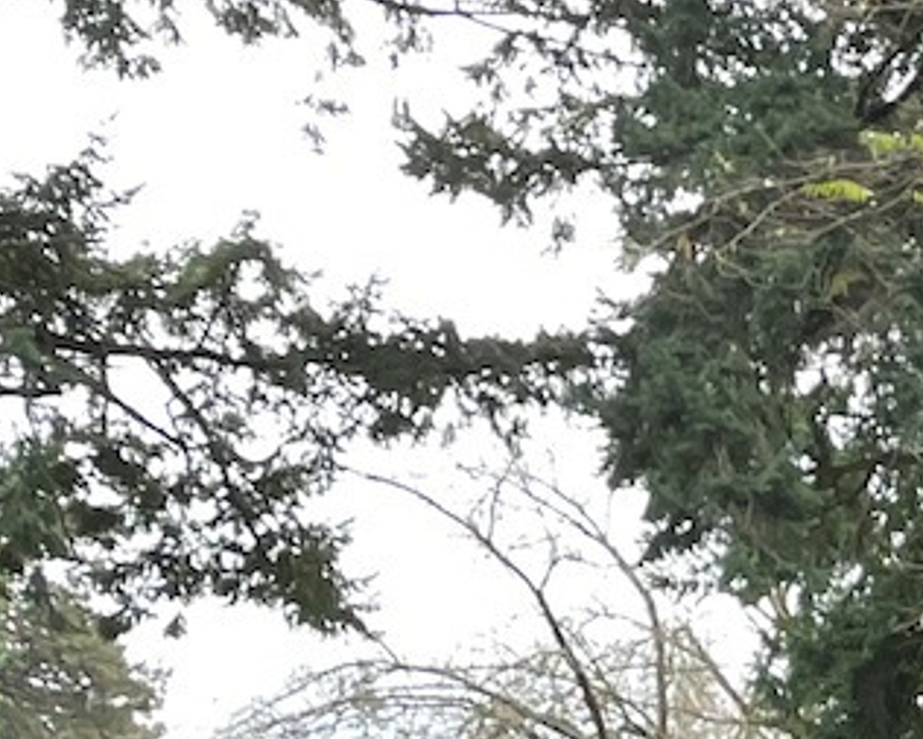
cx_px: 2053
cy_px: 1164
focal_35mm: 127
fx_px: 3470
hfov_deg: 12.6
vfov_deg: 11.6
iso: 100
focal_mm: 4.2
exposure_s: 1/121
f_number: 1.6
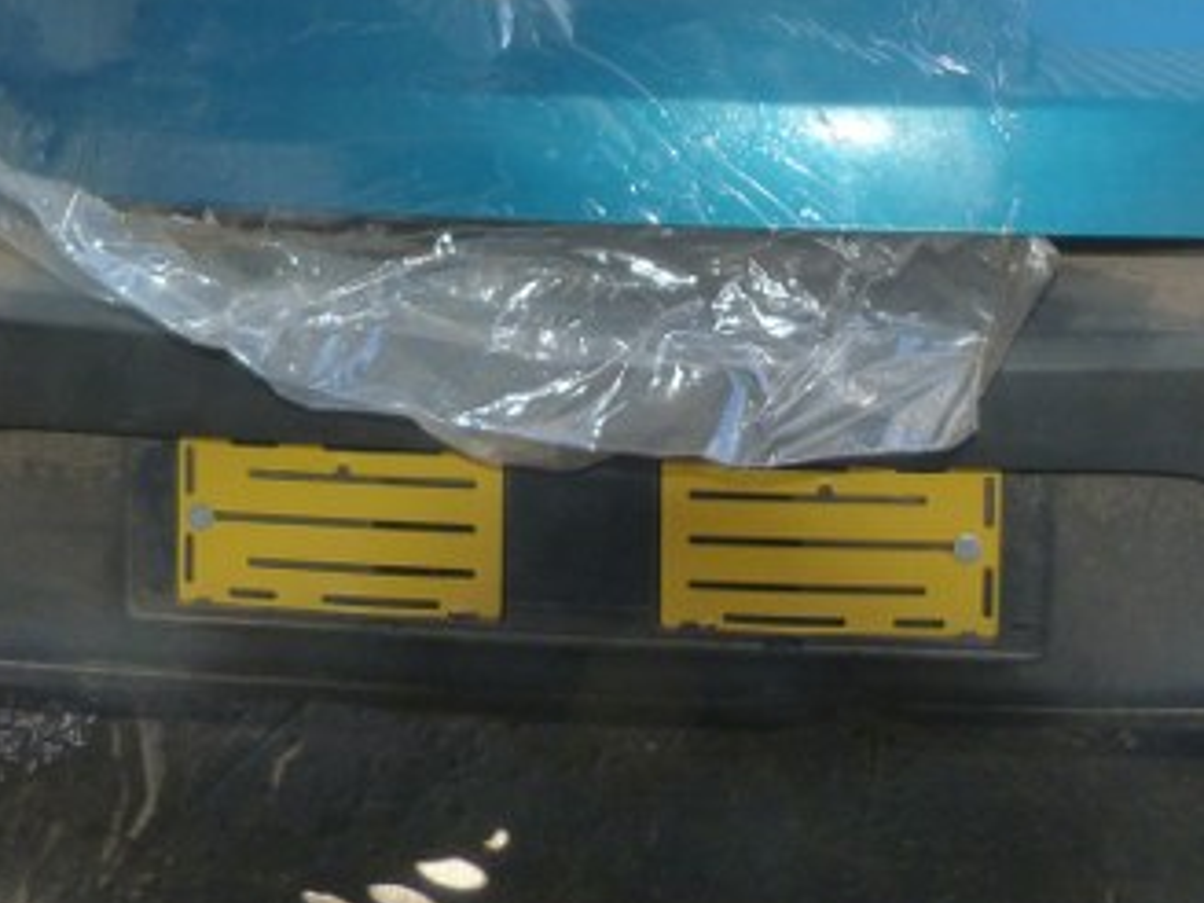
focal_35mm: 61
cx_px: 719
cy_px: -173
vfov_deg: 22.2
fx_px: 2122
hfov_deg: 31.6
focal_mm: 4.5
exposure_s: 1/80
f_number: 2.8
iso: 125
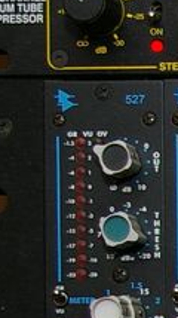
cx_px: 791
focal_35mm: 273
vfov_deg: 7.7
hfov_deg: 4.1
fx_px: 2296
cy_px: 502
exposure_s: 1/60
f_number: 4.5
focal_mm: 31
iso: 200
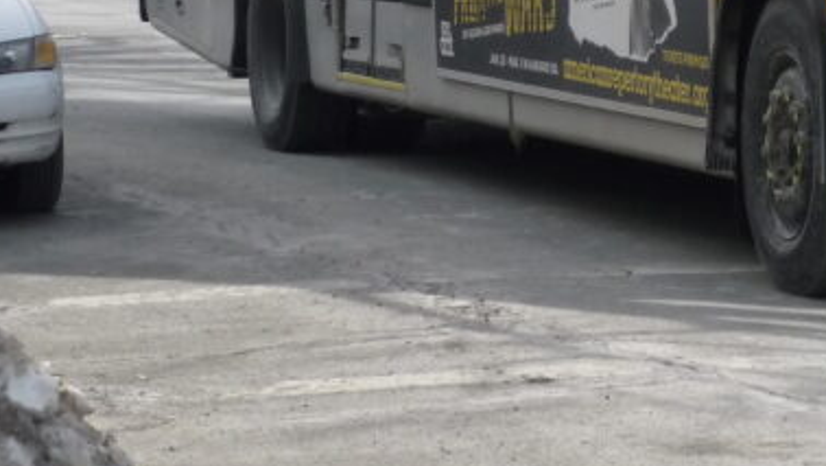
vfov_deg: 5.0
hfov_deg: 8.8
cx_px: 1066
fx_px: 5303
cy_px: -306
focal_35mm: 242
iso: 160
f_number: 4.4
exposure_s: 1/500
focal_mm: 13.6
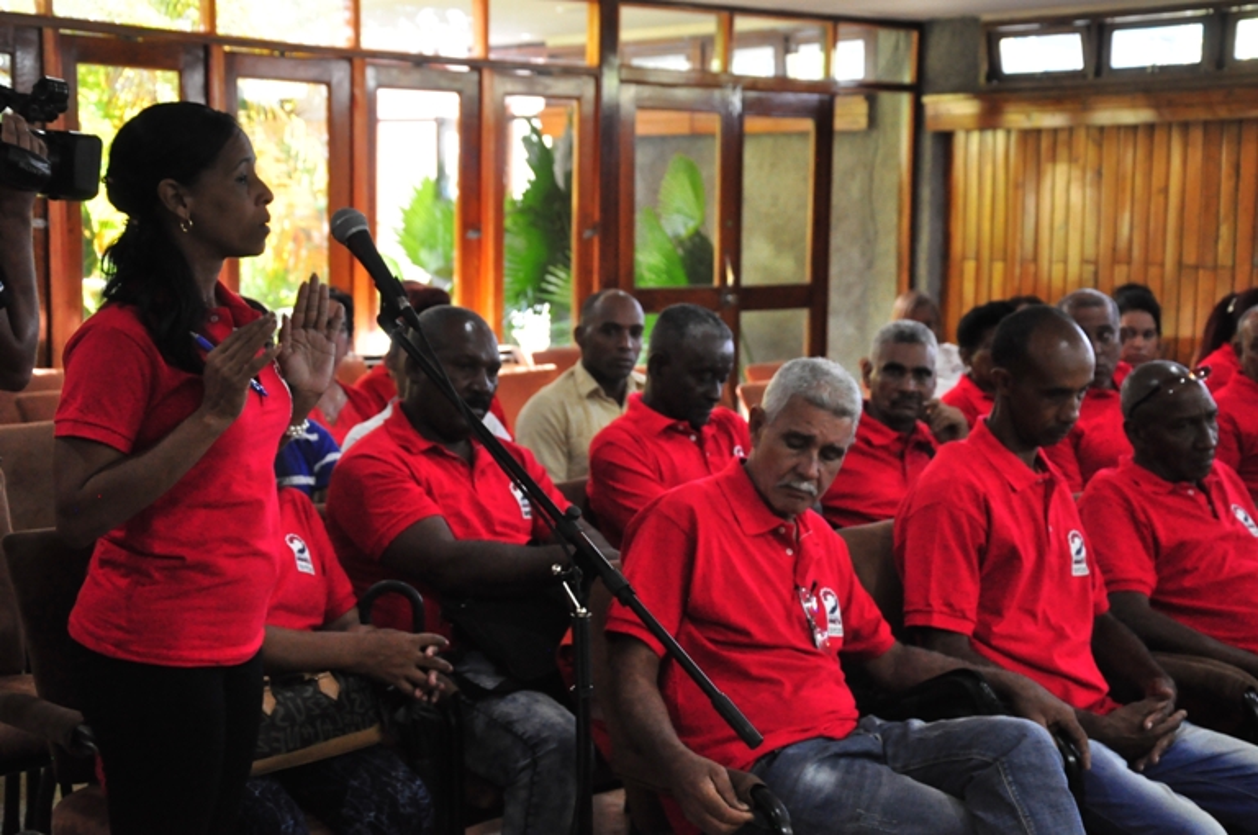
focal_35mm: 63
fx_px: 2199
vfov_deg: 21.5
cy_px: 418
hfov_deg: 31.9
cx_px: 629
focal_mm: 42
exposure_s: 1/60
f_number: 4.8
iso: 1600
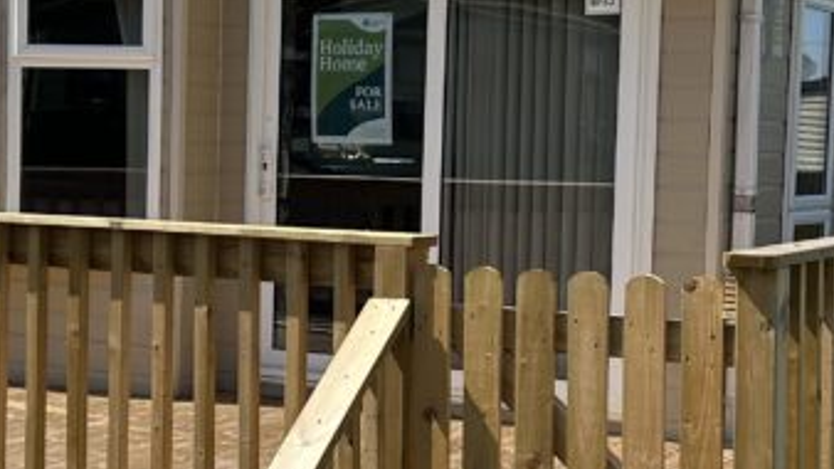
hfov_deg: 25.5
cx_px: 320
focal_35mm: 83
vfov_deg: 14.6
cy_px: 201
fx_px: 1835
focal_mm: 5.7
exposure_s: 1/3831
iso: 50
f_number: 1.5
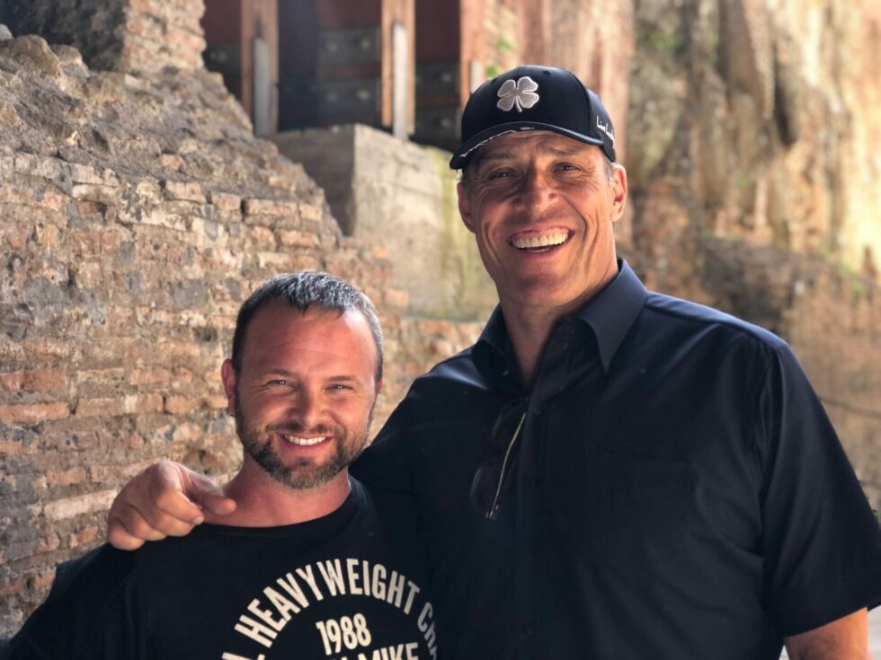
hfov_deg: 33.8
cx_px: 440
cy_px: 330
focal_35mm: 57
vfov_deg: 25.7
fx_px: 1451
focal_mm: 6.6
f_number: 2.8
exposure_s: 1/50
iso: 64
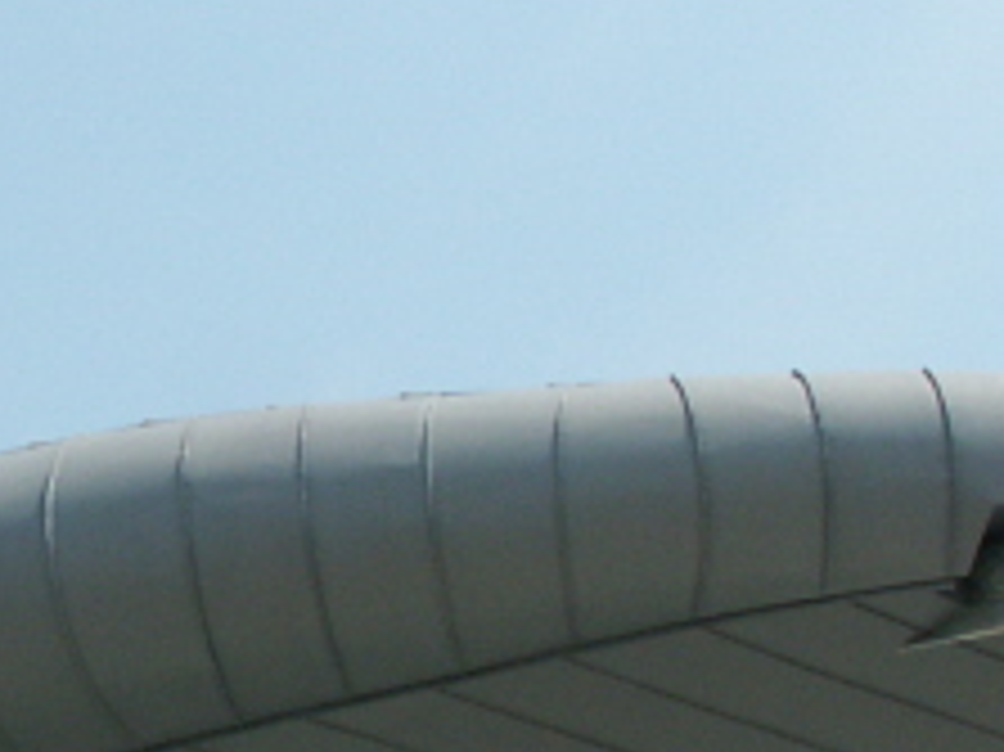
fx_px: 3768
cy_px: 653
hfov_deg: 14.6
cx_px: -252
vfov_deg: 11.3
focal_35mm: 130
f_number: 8
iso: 100
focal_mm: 7.7
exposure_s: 1/500
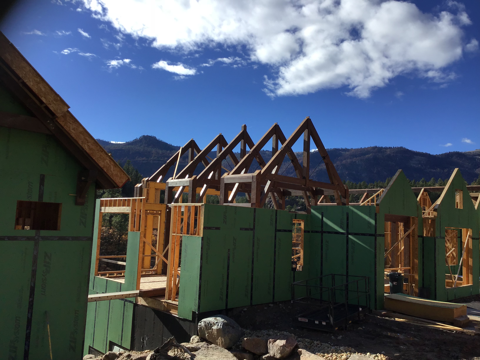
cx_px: 240
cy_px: 180
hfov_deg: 58.4
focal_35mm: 31
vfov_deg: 45.4
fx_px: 430
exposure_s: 1/1274
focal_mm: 3.3
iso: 25
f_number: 2.4
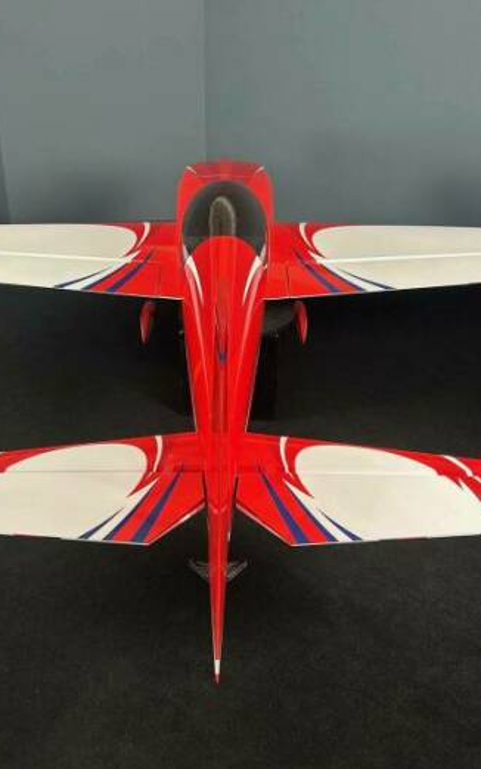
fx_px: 775
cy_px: 386
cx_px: 217
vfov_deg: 52.7
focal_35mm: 37
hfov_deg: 34.4
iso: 64
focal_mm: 5.7
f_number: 1.5
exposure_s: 1/50
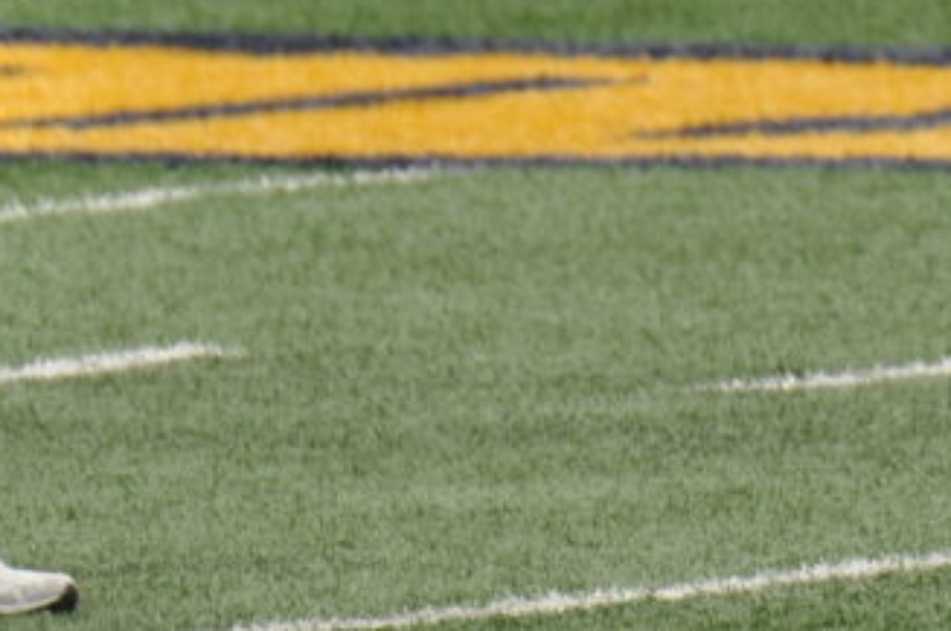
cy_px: -233
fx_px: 55788
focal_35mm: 2115
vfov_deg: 0.6
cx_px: 1637
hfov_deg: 1.0
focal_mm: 300
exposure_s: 1/500
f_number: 5.6
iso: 250
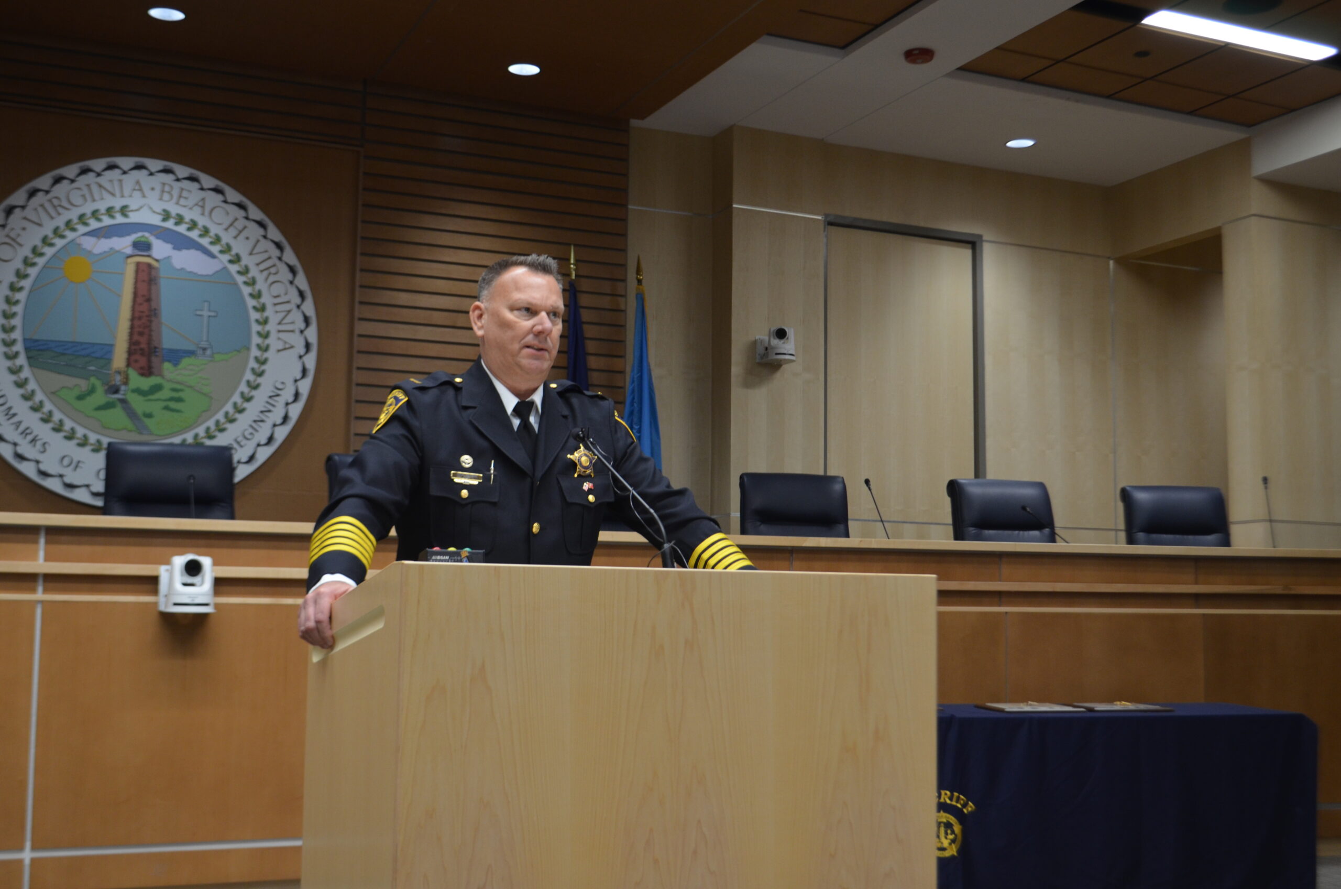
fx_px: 1561
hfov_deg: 46.5
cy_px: 444
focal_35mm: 42
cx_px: 670
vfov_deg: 31.8
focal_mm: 28
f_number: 4.5
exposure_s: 1/60
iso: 500
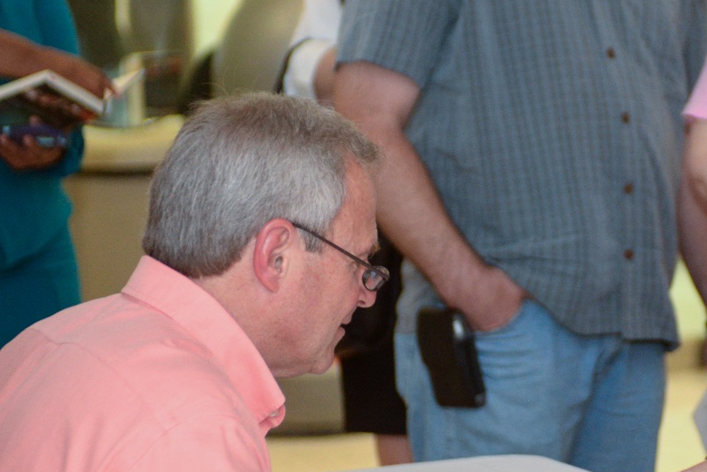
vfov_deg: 8.1
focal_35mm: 169
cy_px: 253
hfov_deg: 12.1
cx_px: 613
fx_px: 3321
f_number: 2.8
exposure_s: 1/125
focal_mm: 65
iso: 2500
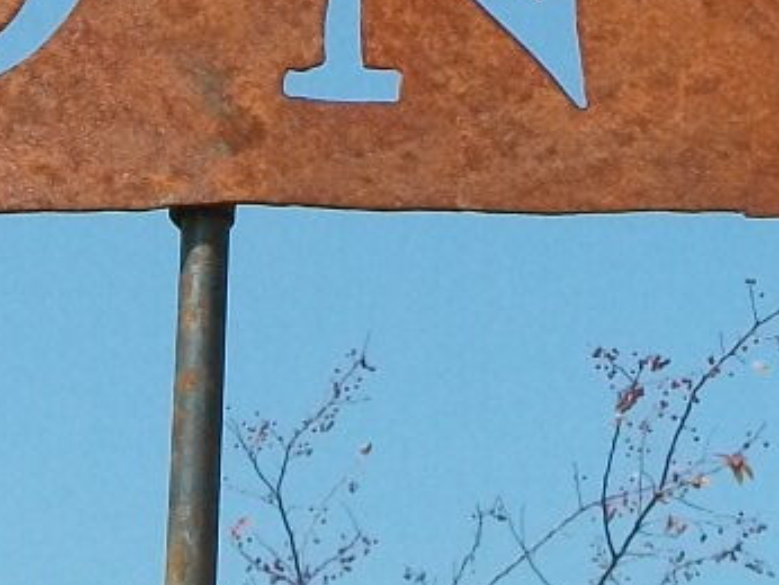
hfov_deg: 14.8
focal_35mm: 133
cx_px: 313
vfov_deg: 10.6
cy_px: -410
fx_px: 2995
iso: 80
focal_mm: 6
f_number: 4.8
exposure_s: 1/500
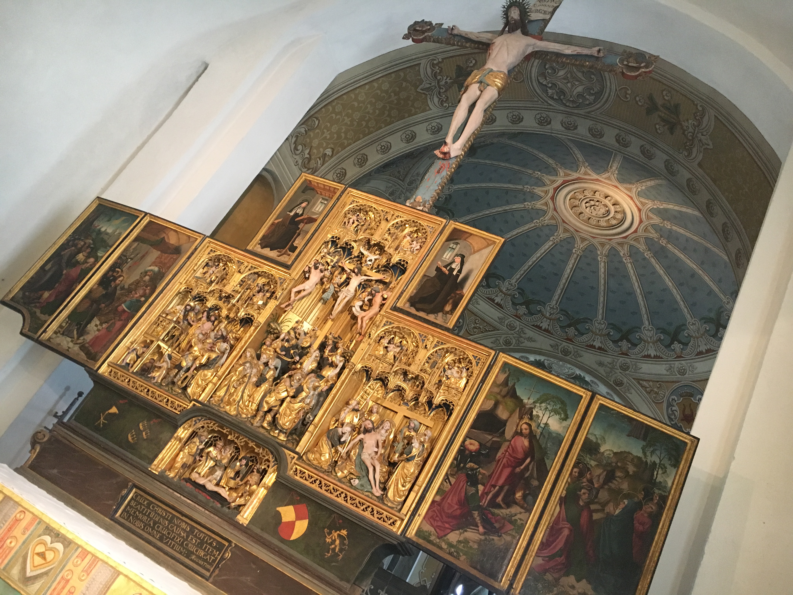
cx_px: 396
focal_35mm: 29
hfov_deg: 61.7
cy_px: 298
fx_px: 664
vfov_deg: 48.2
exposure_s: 1/25
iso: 200
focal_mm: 4.15
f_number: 2.2
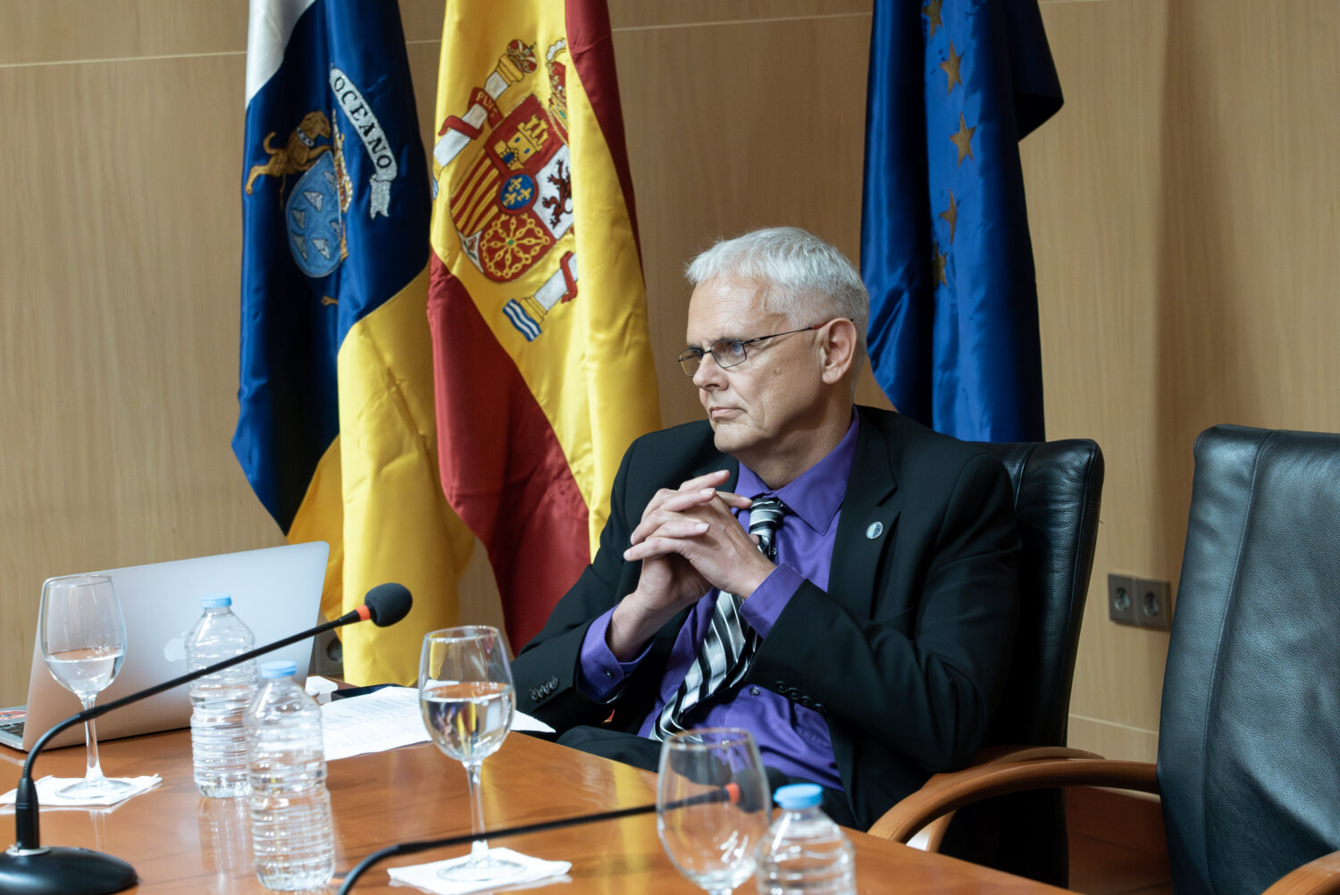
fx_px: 3910
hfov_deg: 19.4
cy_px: 448
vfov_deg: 13.1
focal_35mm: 105
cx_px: 670
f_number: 9
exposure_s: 1/80
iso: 25600
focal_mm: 105
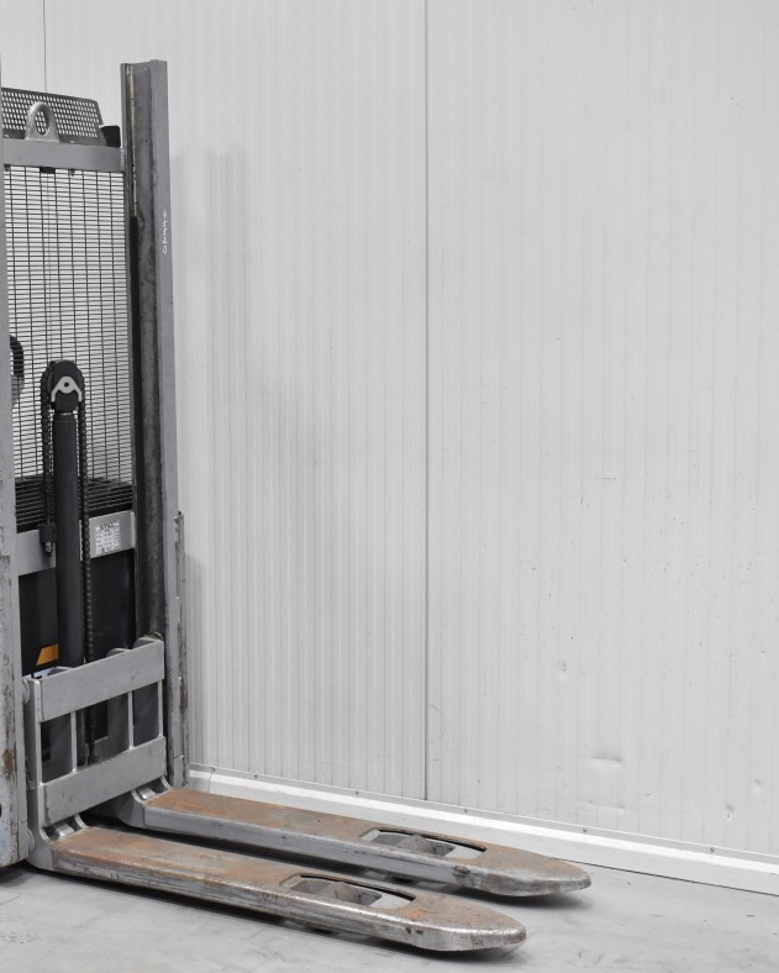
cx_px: 115
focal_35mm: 60
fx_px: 1728
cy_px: 491
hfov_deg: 24.8
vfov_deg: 31.4
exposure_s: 1/60
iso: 1600
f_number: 5.6
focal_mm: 28
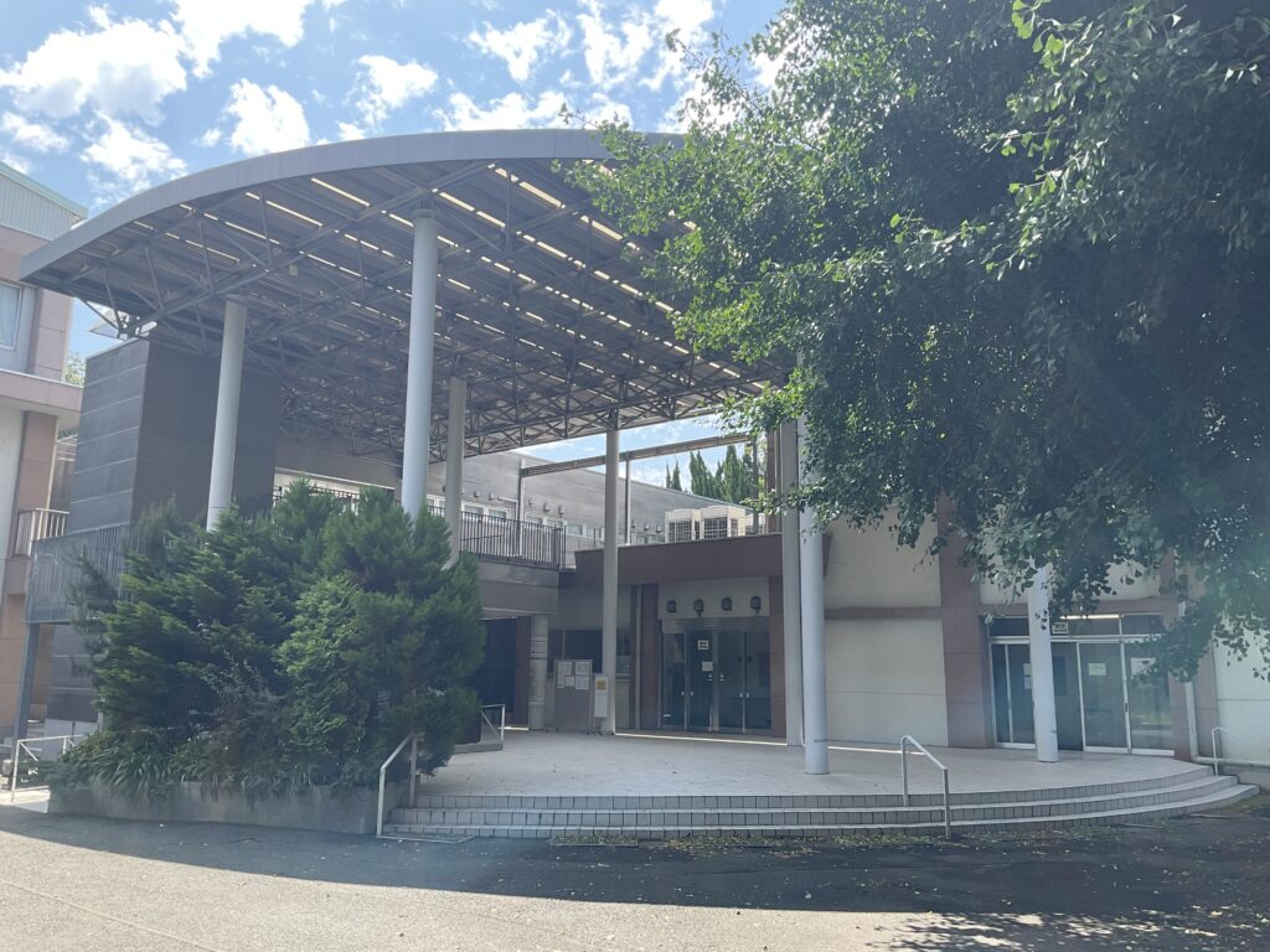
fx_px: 1064
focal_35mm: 29
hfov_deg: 61.7
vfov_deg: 48.2
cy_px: 476
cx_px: 635
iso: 16
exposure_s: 1/574
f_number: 1.8
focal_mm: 3
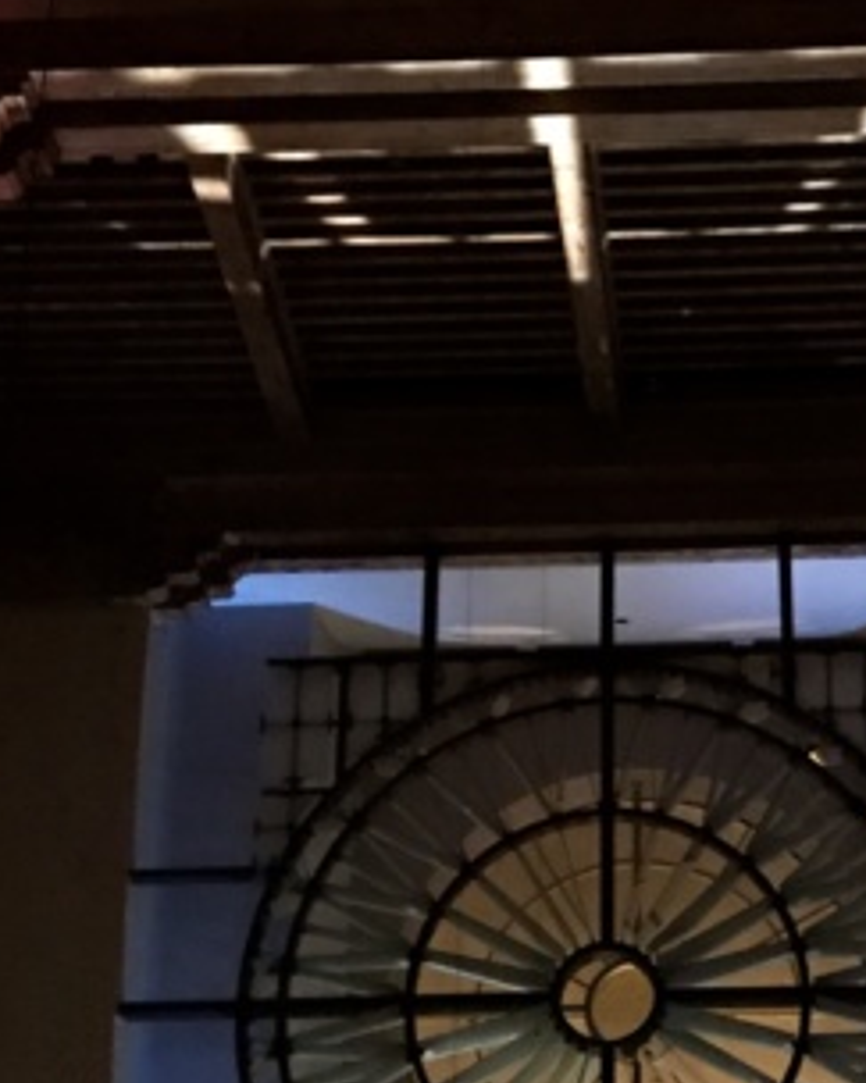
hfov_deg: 16.6
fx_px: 2949
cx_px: 627
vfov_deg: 20.8
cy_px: 606
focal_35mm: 92
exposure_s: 1/4
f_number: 1.8
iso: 200
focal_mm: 3.99
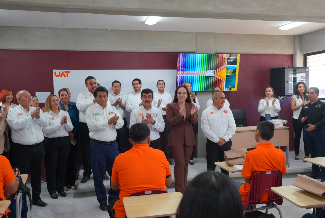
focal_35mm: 36
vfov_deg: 36.9
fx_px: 325
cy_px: 109
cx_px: 162
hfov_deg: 53.1
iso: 1600
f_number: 3.5
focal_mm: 24
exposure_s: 1/320
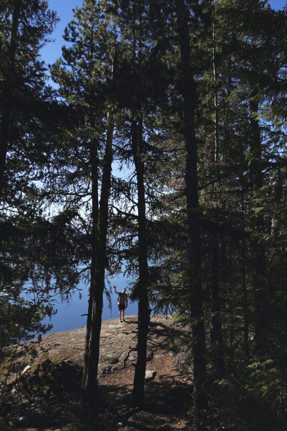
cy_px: 215
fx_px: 347
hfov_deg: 44.9
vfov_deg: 63.7
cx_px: 152
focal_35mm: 29
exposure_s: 1/1600
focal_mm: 16
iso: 100
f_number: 5
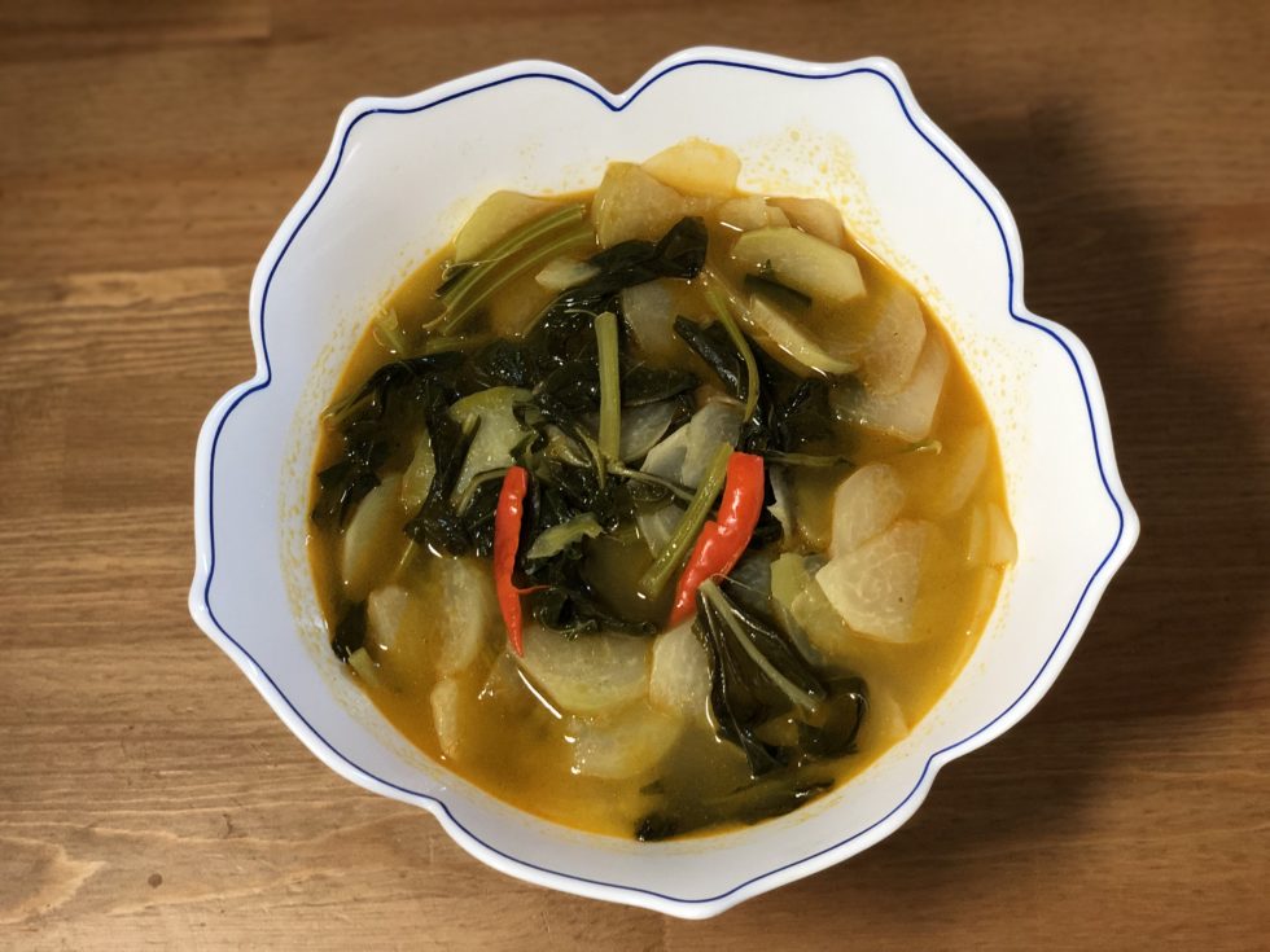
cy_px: 476
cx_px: 635
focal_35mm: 52
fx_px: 1908
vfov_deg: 28.0
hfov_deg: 36.8
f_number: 2.4
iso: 160
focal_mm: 6
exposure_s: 1/33
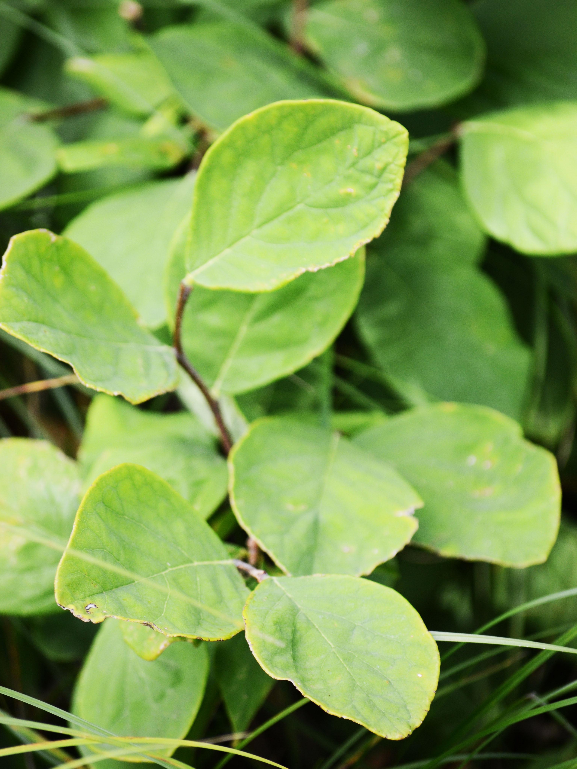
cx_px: 289
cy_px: 398
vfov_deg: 7.4
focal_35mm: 269
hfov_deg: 5.5
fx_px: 5967
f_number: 5.6
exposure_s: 1/160
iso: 220
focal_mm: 165
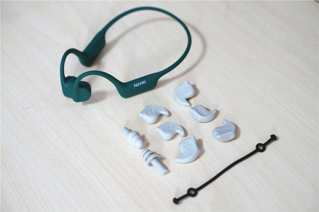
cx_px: 160
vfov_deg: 18.2
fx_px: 664
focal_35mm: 75
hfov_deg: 27.0
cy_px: 106
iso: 1600
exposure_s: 1/160
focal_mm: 50
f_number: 2.8
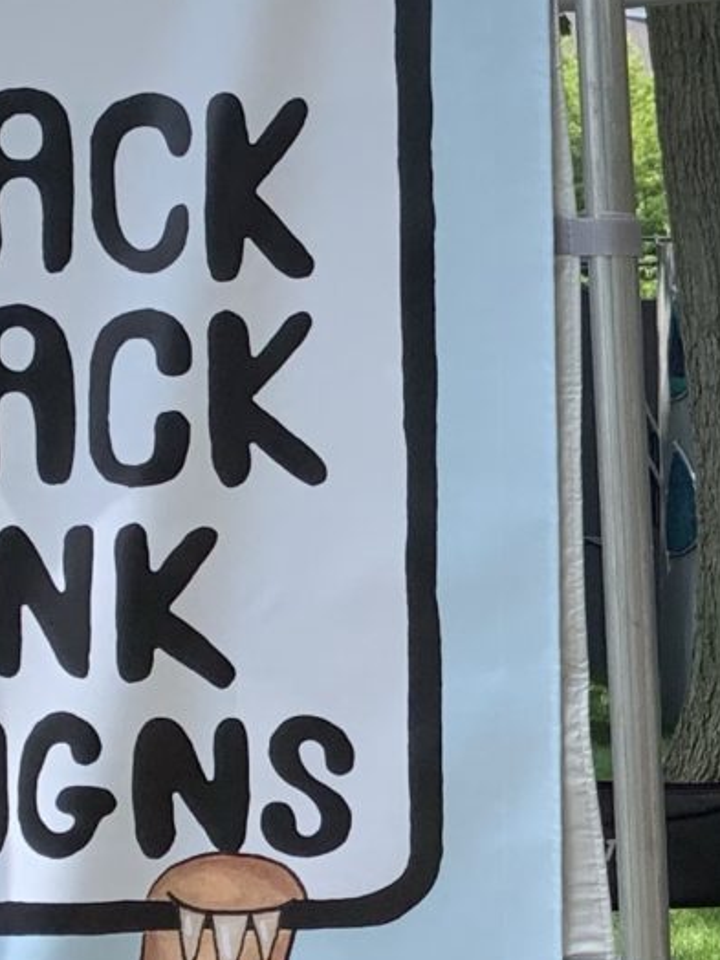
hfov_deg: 10.5
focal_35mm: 127
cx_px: 1535
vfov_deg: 15.5
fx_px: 3522
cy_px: 663
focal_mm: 4.25
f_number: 1.8
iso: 25
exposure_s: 1/656
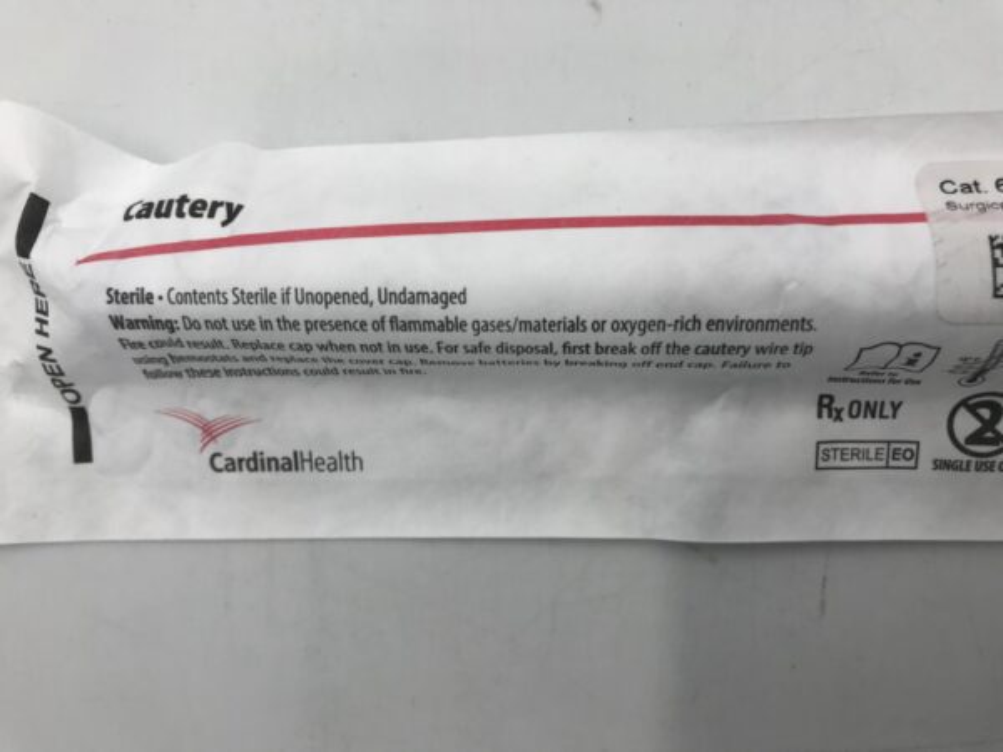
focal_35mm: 28
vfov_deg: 49.7
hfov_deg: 63.4
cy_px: 376
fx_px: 811
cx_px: 502
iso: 20
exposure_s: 1/147
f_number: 1.8
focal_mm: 3.99
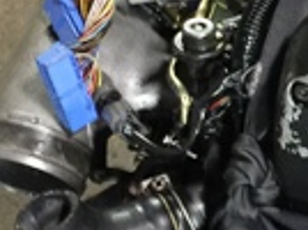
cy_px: 152
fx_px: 1235
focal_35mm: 139
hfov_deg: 13.4
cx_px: 460
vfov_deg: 10.6
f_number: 2.2
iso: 80
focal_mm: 4.15
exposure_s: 1/4
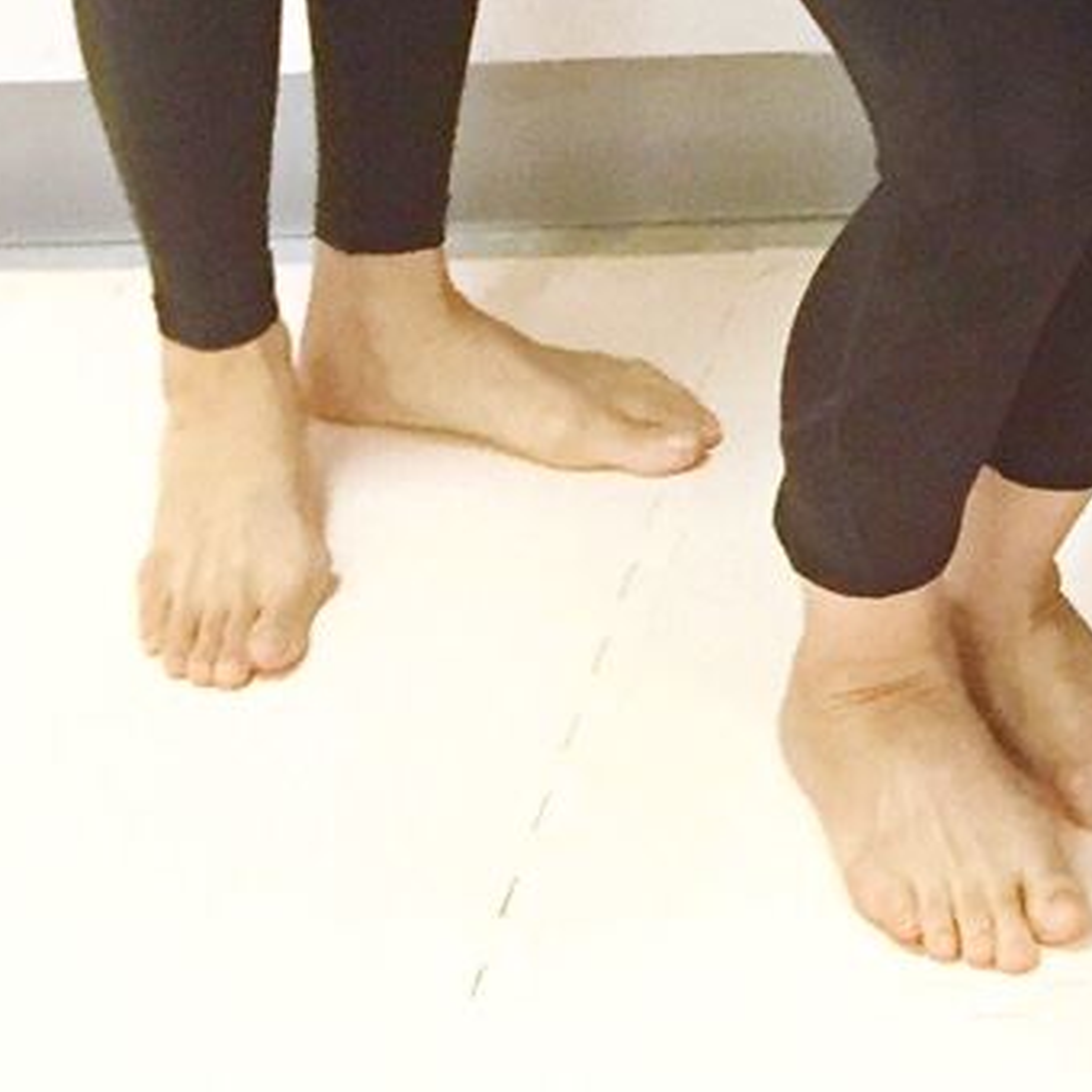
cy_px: -1291
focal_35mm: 123
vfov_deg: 12.1
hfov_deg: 13.3
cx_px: 1683
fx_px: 4390
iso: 200
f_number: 2.2
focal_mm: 4.15
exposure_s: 1/33
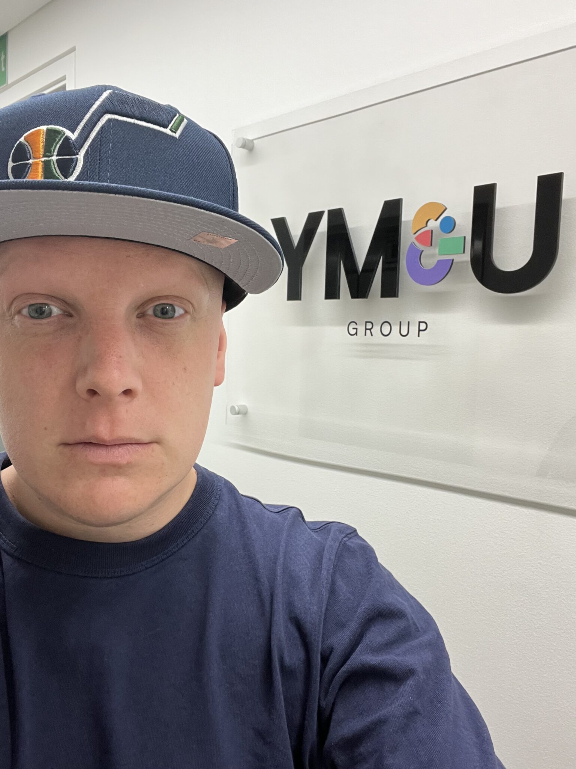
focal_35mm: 30
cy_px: 384
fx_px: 666
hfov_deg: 46.8
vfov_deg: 60.0
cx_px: 288
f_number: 2.2
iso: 125
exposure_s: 1/50
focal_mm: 2.71
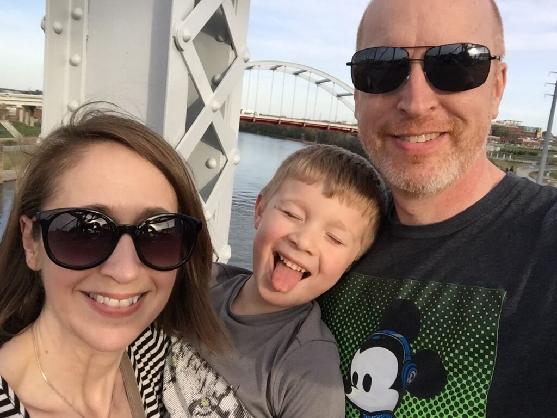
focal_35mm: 31
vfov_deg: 45.4
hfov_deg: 58.4
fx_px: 499
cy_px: 209
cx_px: 278
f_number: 2.2
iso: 32
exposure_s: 1/545
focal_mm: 2.65
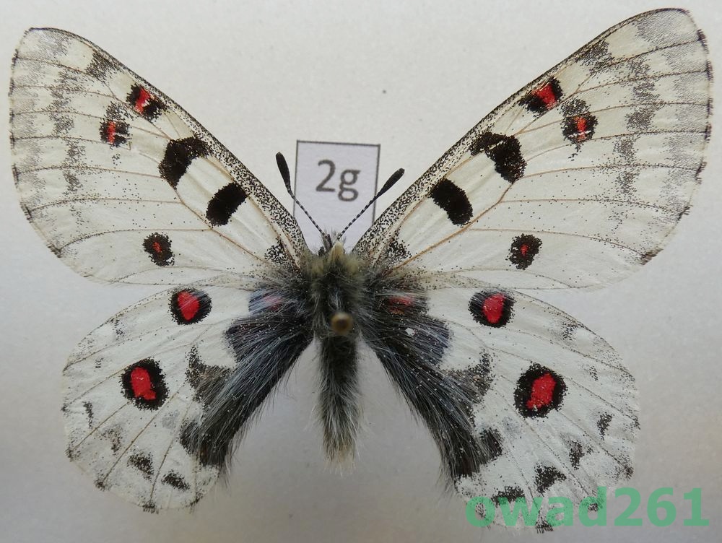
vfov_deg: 66.1
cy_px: 272
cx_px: 361
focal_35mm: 20
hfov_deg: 81.7
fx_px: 418
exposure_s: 1/60
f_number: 2.8
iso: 160
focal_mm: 3.6
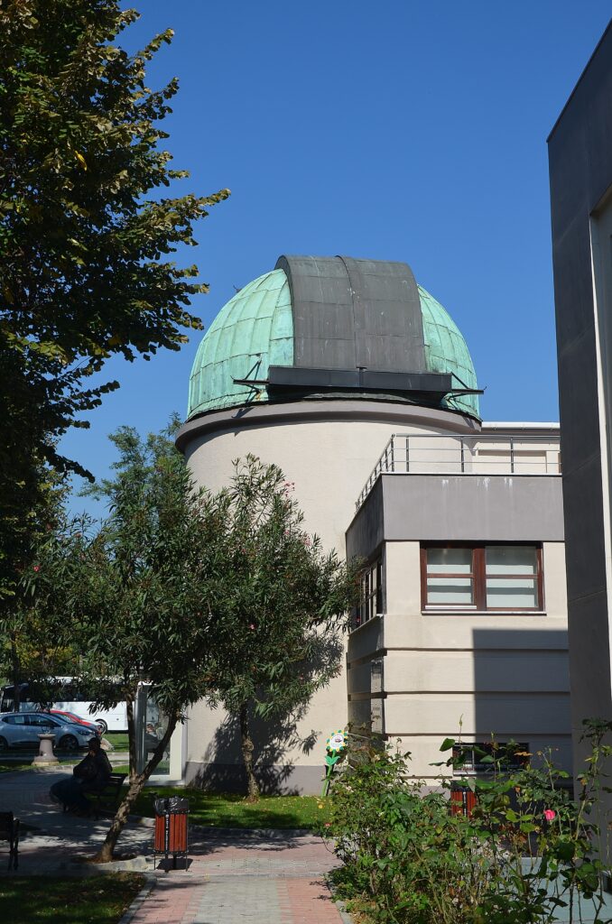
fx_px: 1230
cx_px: 306
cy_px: 462
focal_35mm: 48
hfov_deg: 27.9
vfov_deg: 41.2
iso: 100
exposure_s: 1/320
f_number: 8
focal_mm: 32
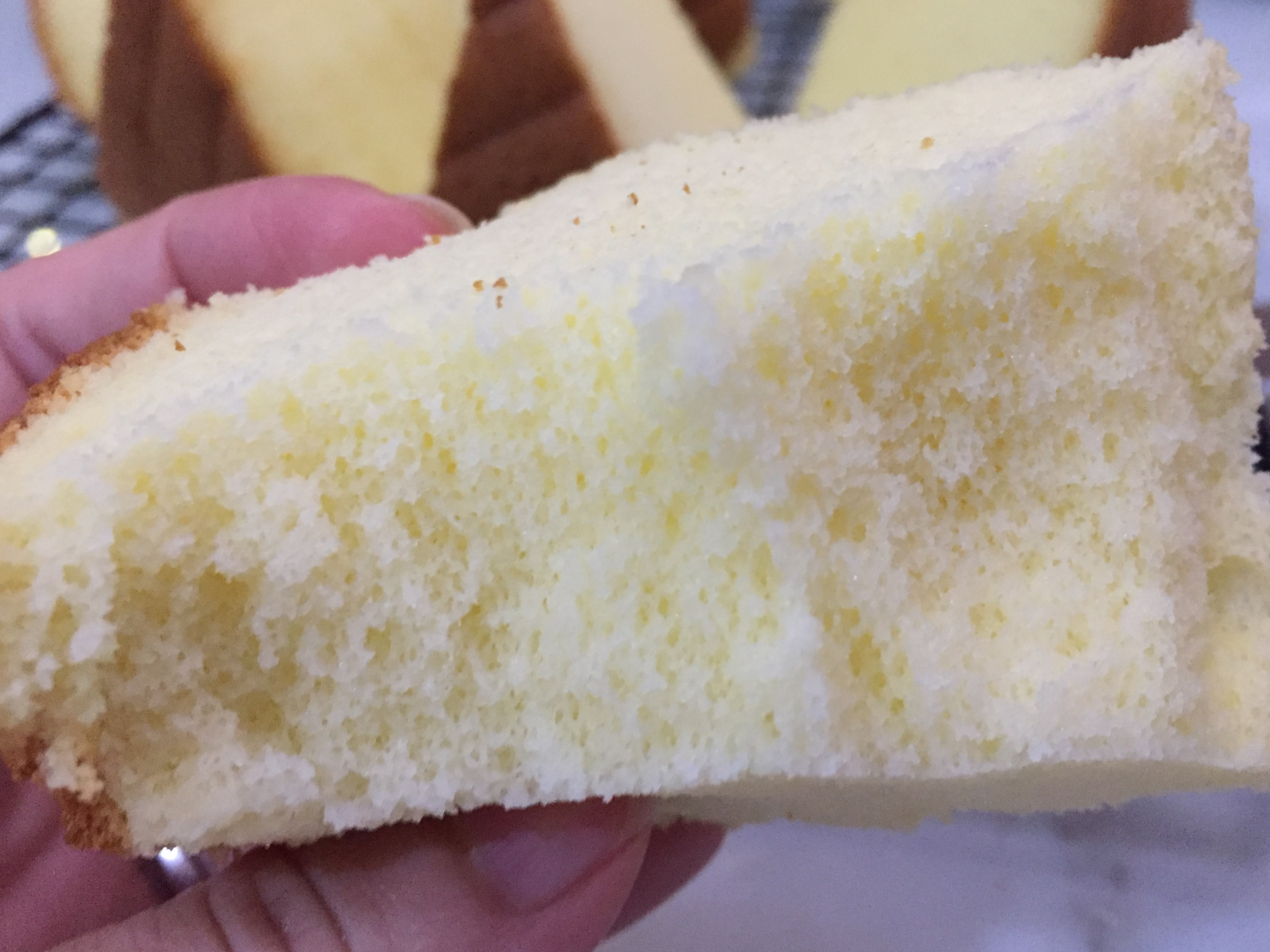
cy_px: 438
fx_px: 1174
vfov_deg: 44.1
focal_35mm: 32
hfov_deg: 56.8
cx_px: 679
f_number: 2.2
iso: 320
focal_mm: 4.15
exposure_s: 1/33
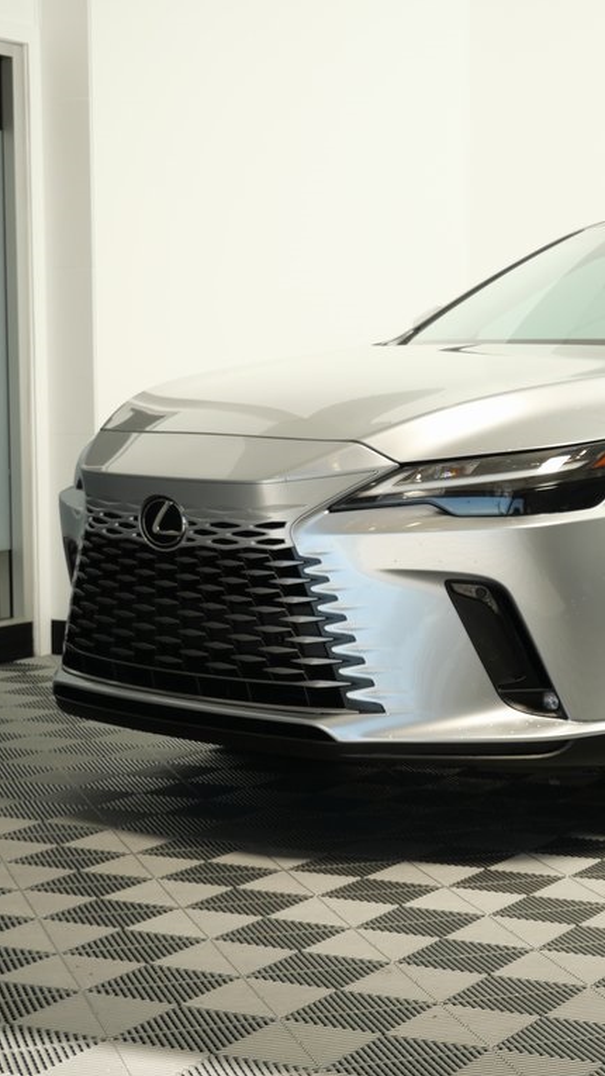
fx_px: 2081
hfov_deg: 16.1
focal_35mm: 73
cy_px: 537
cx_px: 661
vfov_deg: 29.0
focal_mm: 25
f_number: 5
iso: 250
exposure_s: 1/200
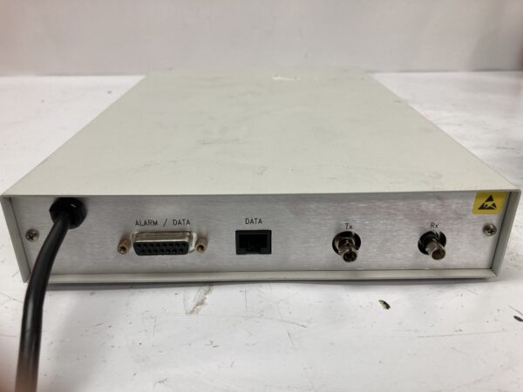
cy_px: 196
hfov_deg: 63.4
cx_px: 262
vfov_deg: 49.7
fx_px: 423
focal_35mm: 28
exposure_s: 1/120
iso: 40
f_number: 1.8
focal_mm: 3.99
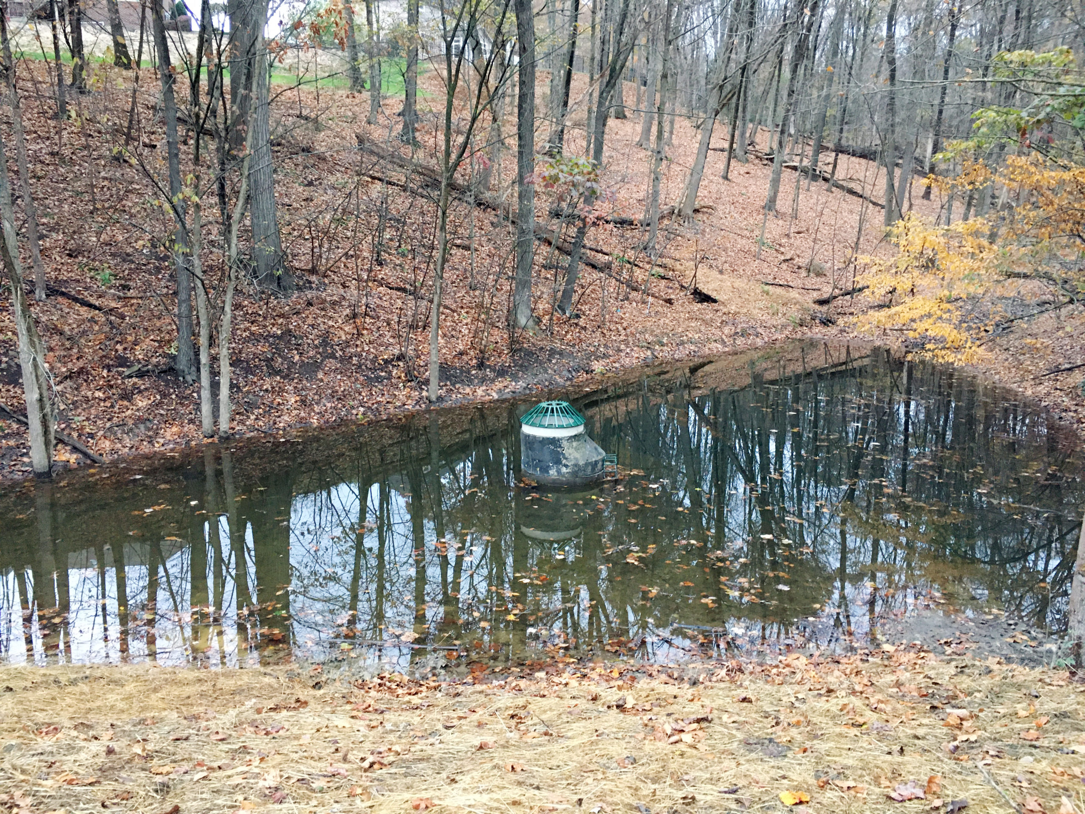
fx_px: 909
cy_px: 407
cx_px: 542
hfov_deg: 61.7
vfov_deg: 48.2
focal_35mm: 29
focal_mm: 4.15
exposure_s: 1/24
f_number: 2.2
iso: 200
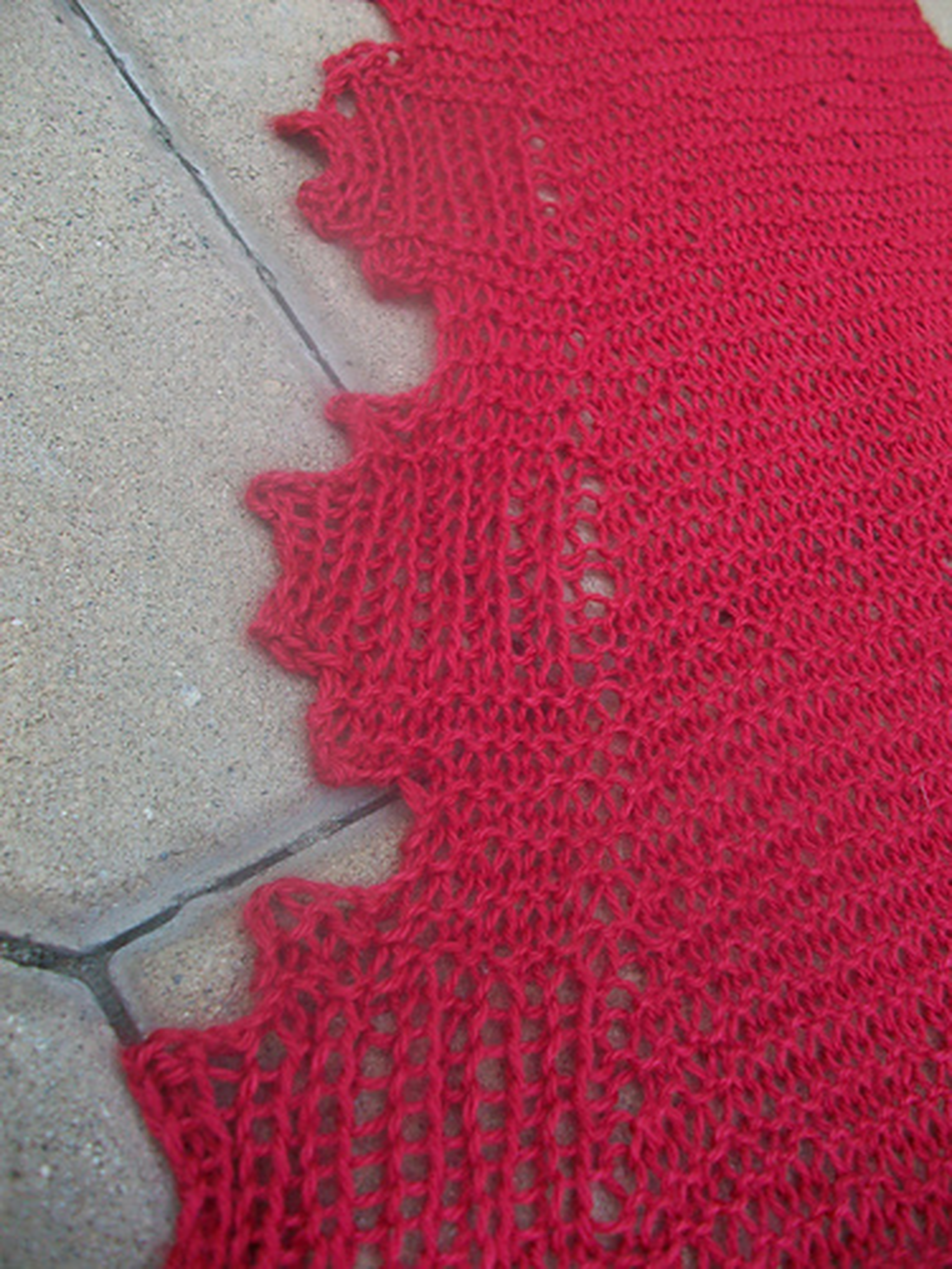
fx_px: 1173
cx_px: 476
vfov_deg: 56.8
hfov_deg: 44.2
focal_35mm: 32
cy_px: 634
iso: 64
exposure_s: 1/80
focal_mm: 5.7
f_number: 2.8
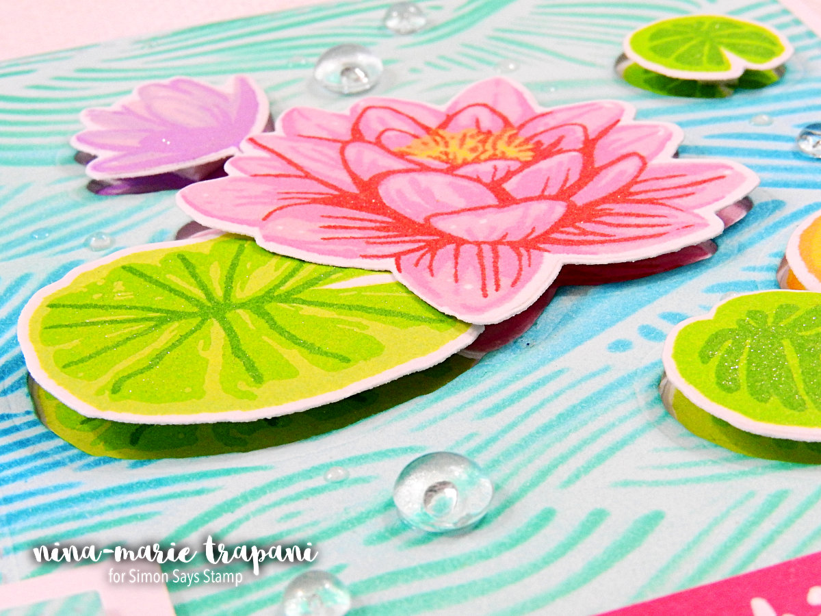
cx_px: 410
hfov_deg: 29.8
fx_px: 1542
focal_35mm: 65
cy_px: 308
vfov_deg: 22.6
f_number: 6
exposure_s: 1/15
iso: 400
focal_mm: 11.6
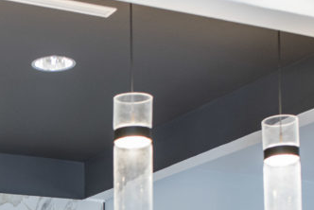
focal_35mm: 108
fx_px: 943
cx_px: -25
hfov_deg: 18.3
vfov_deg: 12.1
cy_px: 323
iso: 1250
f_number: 3.5
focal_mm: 35
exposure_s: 1/320
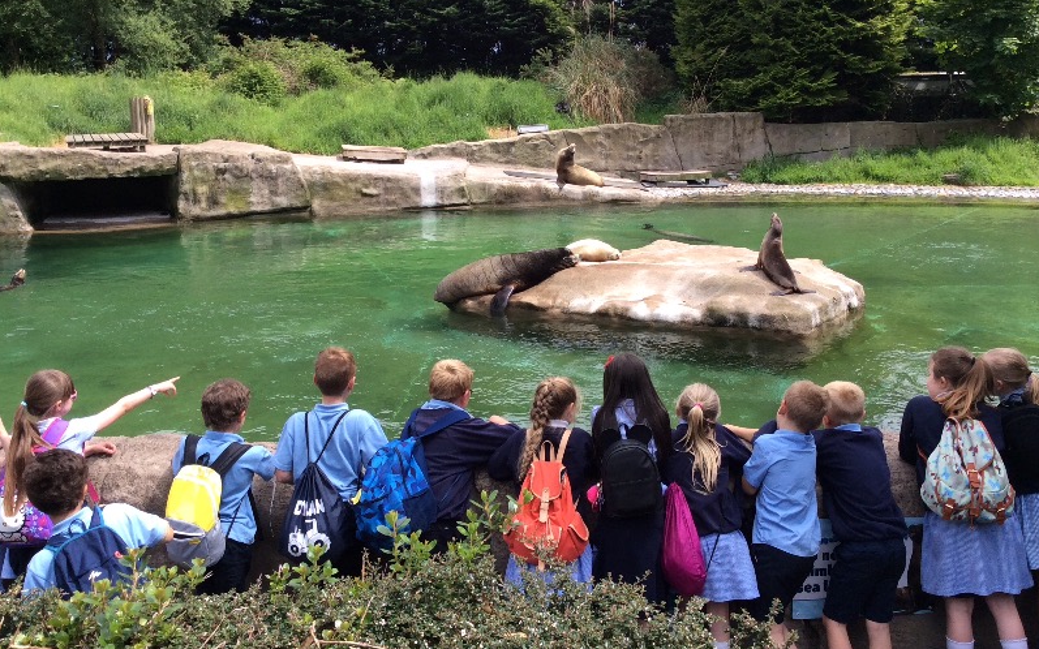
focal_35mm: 34
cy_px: 263
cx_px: 520
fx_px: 963
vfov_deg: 37.1
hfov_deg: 56.7
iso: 32
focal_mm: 3.3
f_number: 2.4
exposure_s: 1/561
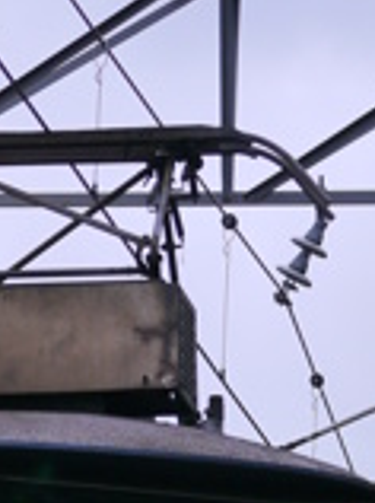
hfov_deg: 2.5
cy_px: 761
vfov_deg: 3.4
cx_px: 191
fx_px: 8458
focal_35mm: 584
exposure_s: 1/1300
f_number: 5.6
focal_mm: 72
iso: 200
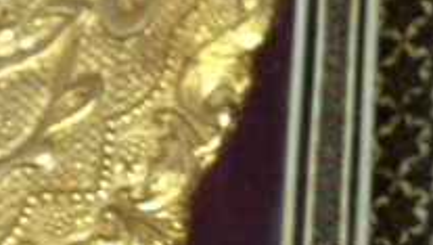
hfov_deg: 7.1
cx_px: 680
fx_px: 3448
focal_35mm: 300
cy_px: 65
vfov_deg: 4.1
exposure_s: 1/20
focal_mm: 4.28
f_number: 2.4
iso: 64
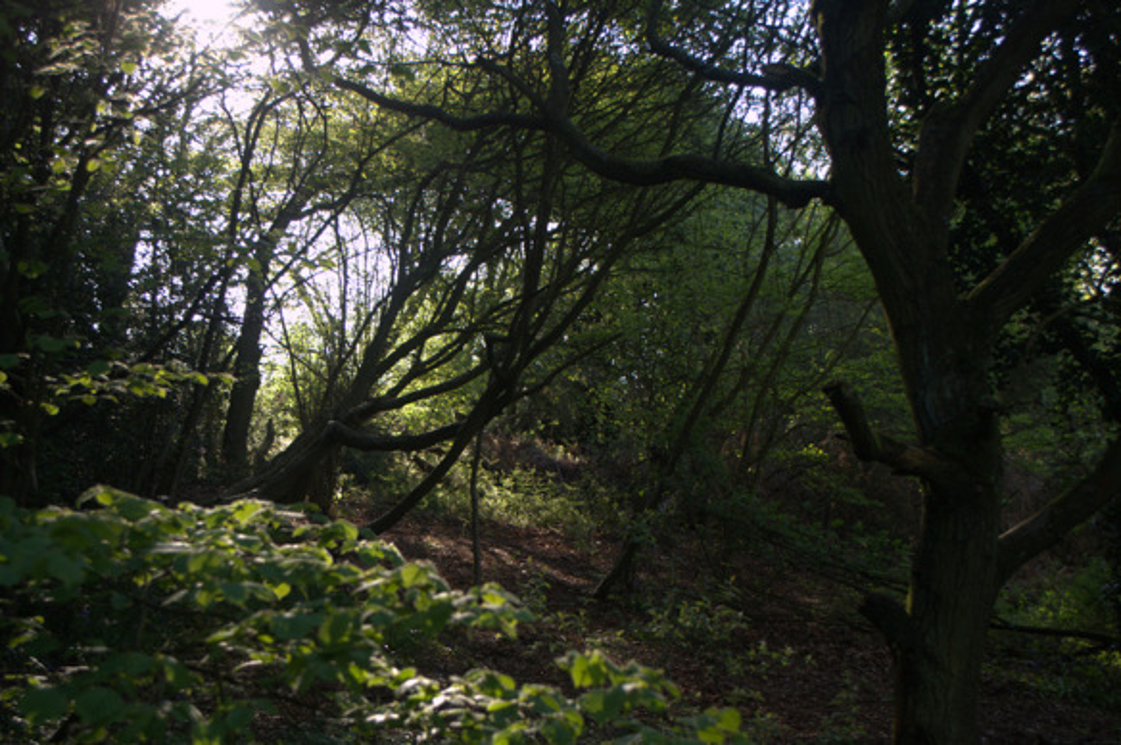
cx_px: 560
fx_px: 1400
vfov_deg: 29.8
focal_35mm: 45
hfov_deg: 43.6
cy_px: 372
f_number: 5.6
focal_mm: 30
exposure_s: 1/125
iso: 400
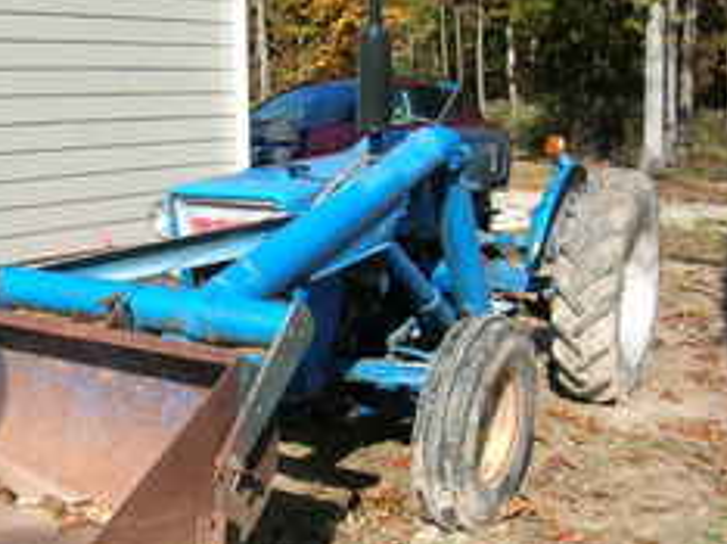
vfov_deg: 28.9
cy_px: 345
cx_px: 249
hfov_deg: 37.8
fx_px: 1049
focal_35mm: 50
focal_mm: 5.7
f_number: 4.9
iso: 50
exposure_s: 1/230
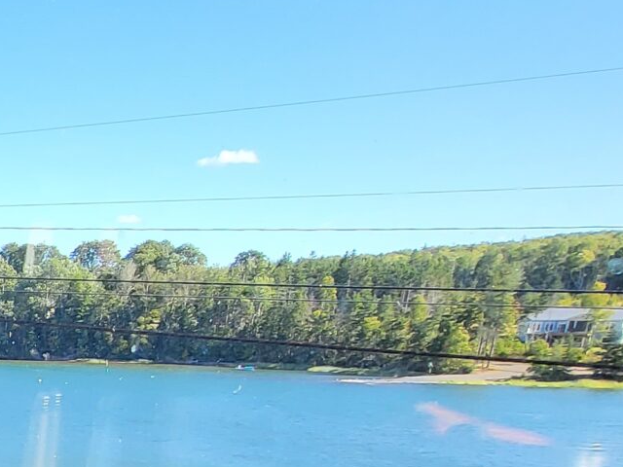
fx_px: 936
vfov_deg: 24.4
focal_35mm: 52
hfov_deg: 24.2
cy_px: 613
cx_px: -410
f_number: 2.2
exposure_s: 1/274
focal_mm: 1.74
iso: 32
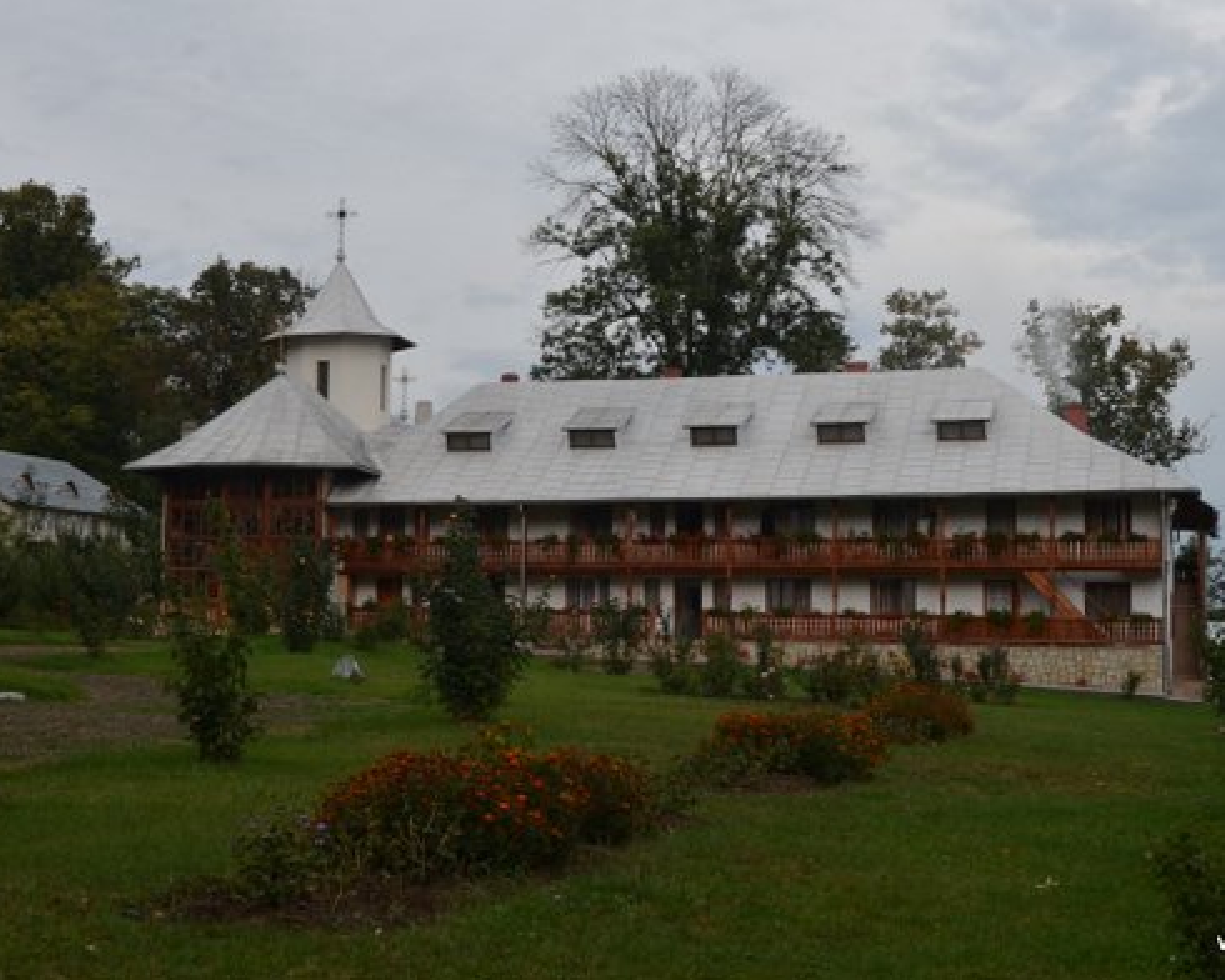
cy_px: 492
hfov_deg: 30.4
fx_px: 2248
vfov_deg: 24.6
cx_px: 700
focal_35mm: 62
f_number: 7.1
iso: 200
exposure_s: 1/200
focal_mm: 36
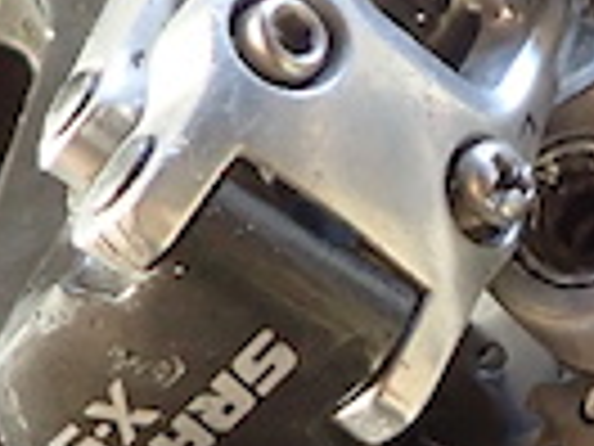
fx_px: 2608
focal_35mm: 152
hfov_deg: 12.2
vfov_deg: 9.6
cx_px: 972
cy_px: 599
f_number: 2
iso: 400
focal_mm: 4.5
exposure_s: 1/30
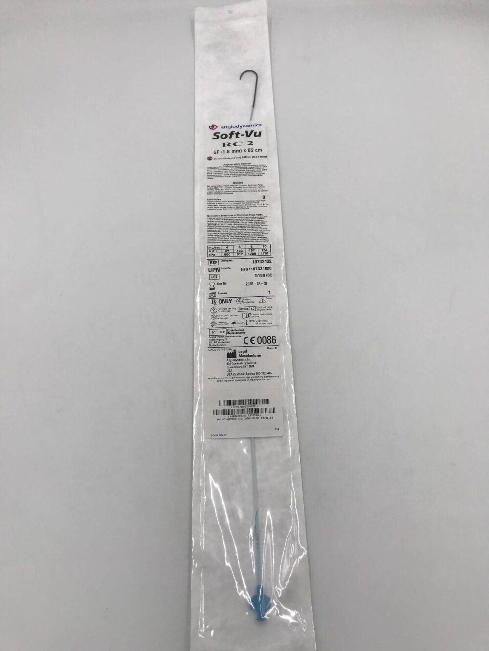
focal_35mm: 28
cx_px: 244
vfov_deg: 63.4
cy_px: 326
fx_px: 527
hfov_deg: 49.8
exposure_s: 1/293
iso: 20
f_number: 1.8
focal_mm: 3.99
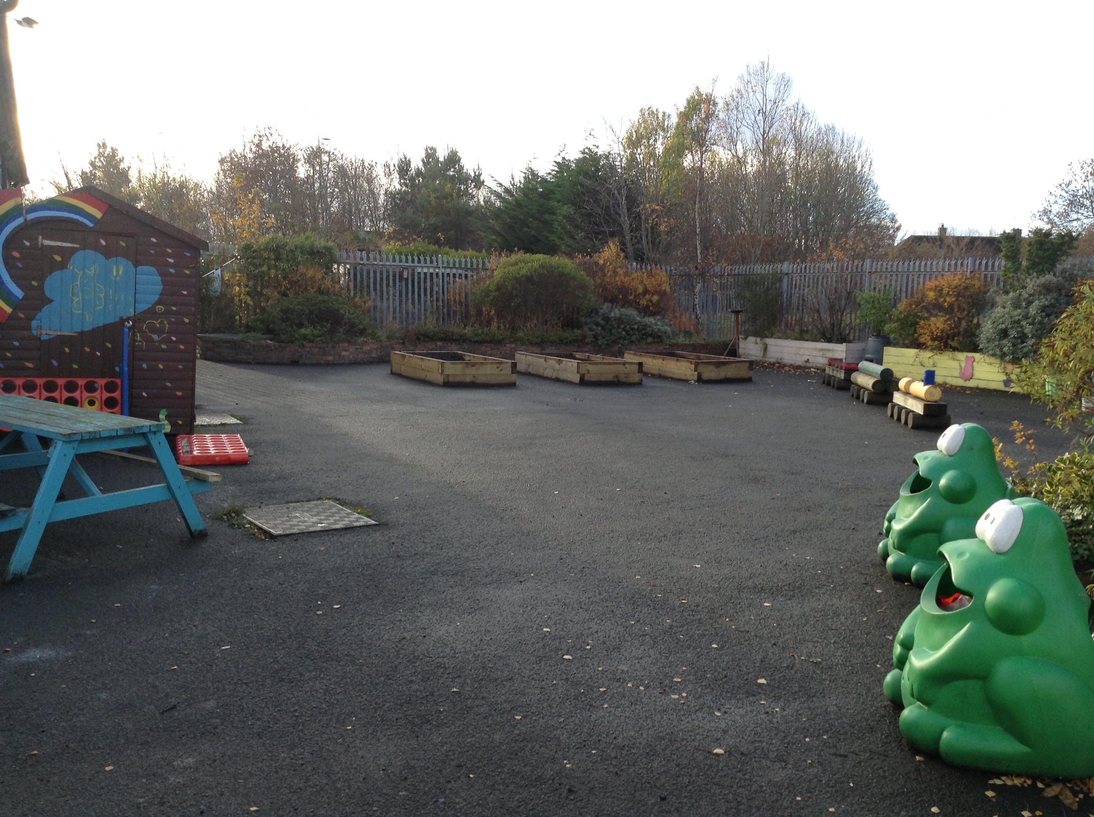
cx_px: 547
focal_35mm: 33
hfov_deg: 55.4
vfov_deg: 42.8
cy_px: 408
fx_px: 1041
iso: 25
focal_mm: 3.3
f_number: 2.4
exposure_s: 1/219
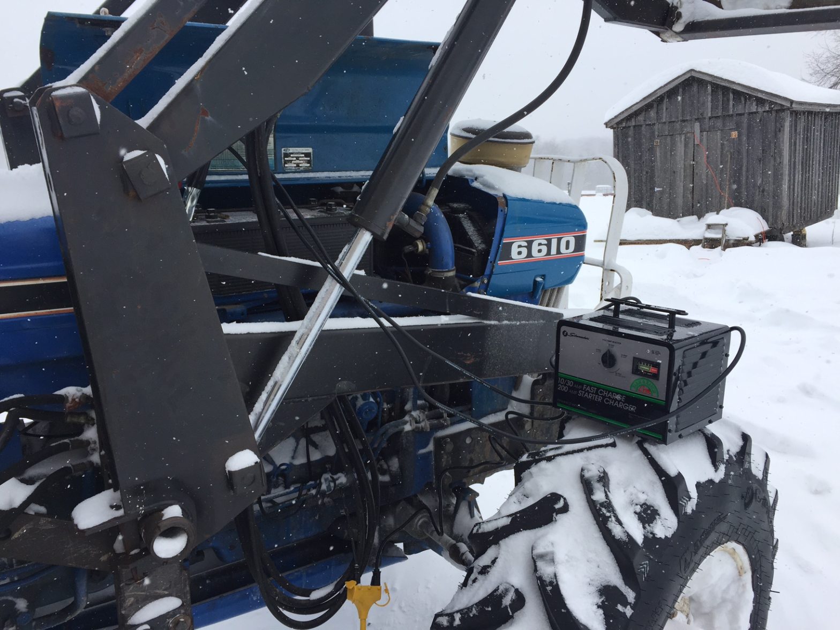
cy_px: 315
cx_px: 420
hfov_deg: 61.7
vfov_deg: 48.2
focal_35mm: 29
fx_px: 704
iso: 32
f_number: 2.2
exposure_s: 1/1364
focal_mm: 4.15
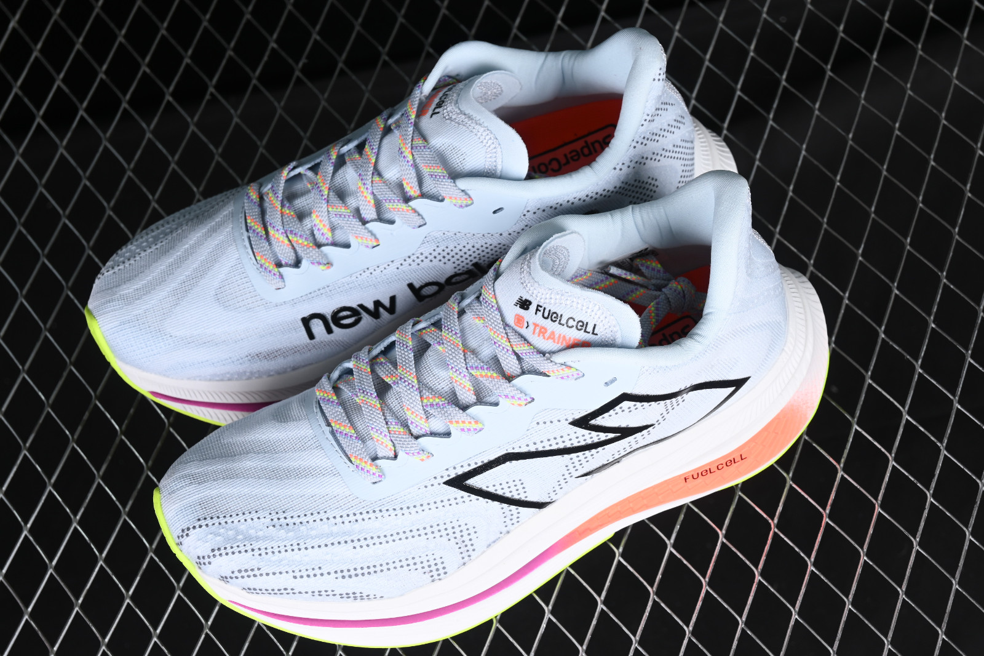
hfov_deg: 27.0
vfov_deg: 18.2
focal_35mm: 75
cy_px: 328
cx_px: 492
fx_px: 2049
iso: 160
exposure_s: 1/80
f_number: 7.1
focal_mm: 50
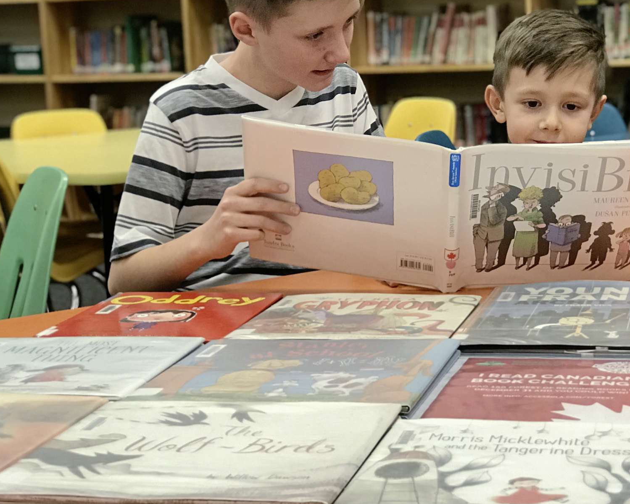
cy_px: 198
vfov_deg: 20.1
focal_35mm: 76
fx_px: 1417
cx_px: 353
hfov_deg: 25.1
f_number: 2.8
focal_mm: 6.6
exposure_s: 1/60
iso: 160
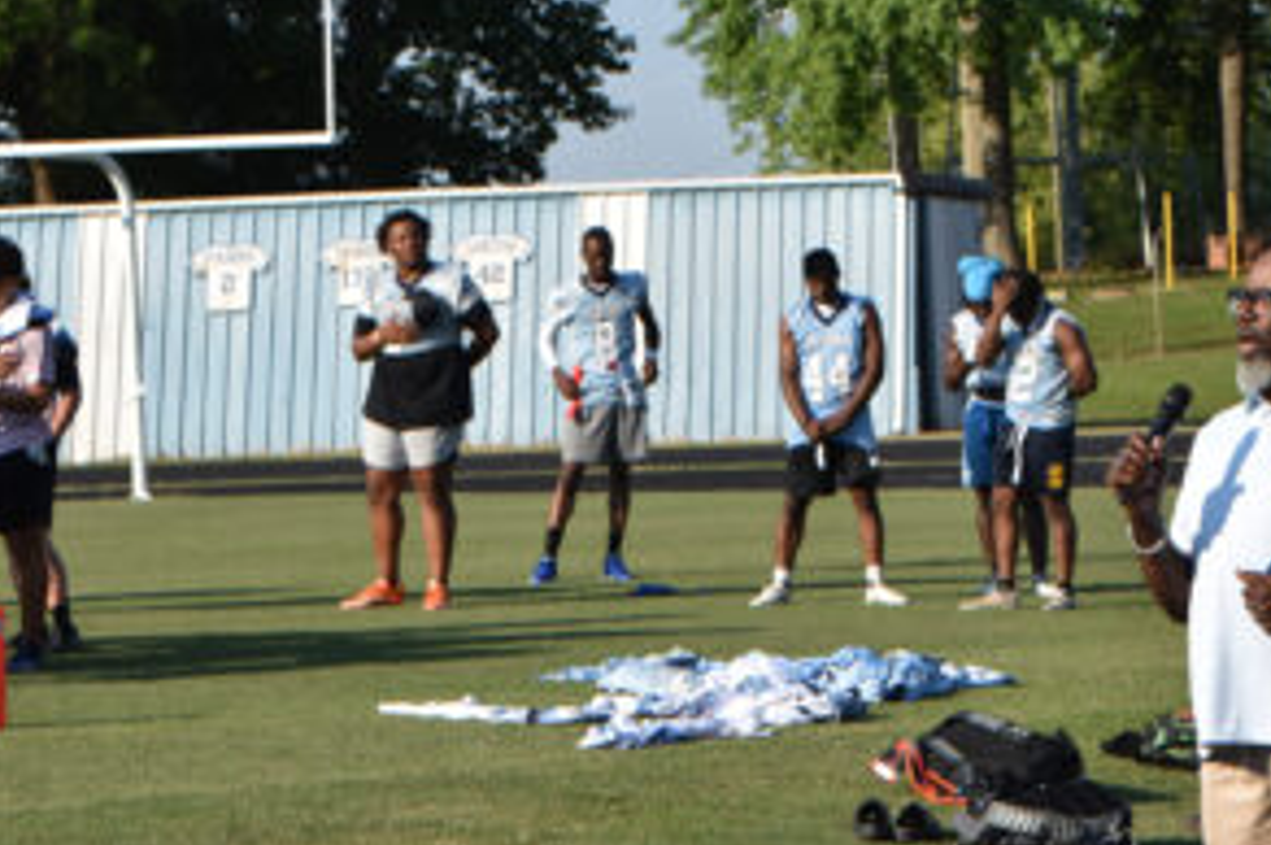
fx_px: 6665
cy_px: 396
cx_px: 603
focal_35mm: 189
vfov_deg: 7.2
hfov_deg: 10.9
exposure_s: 1/500
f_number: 7.1
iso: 200
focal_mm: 70
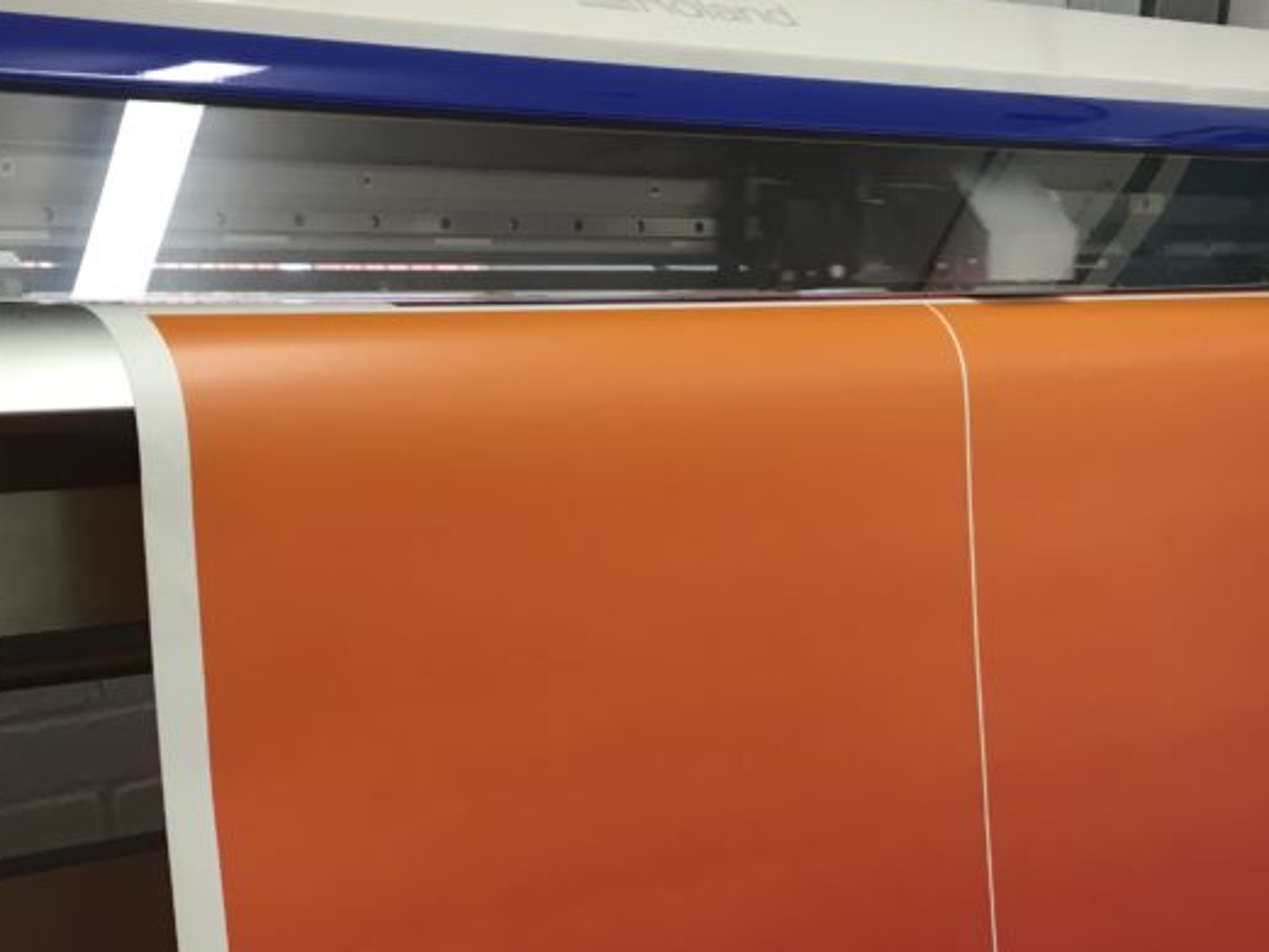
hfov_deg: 33.8
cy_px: 752
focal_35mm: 57
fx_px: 2090
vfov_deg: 25.3
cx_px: 645
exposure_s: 1/33
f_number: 2.2
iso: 64
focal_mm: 4.15
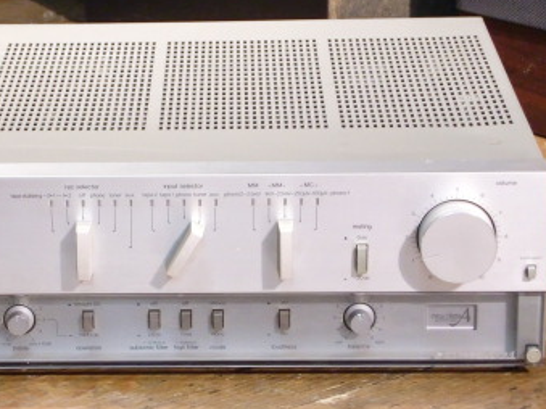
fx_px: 2349
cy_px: 261
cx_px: 147
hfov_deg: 13.2
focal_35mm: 149
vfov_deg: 9.9
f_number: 4.6
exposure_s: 1/15
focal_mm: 13.9
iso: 400
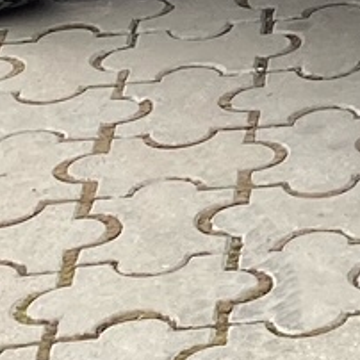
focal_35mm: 247
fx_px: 2906
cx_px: 1224
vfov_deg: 6.7
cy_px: -535
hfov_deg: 6.3
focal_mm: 3.99
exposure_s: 1/298
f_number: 1.8
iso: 20
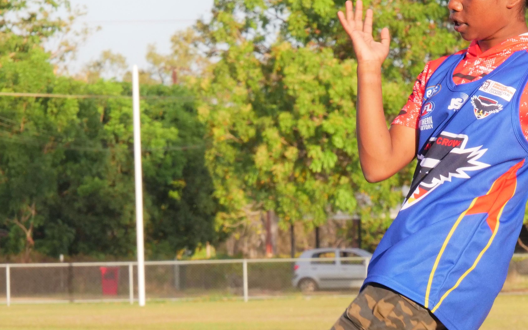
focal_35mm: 404
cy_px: 297
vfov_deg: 3.3
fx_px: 5814
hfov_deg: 5.2
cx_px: 312
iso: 800
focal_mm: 97
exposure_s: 1/250
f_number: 13
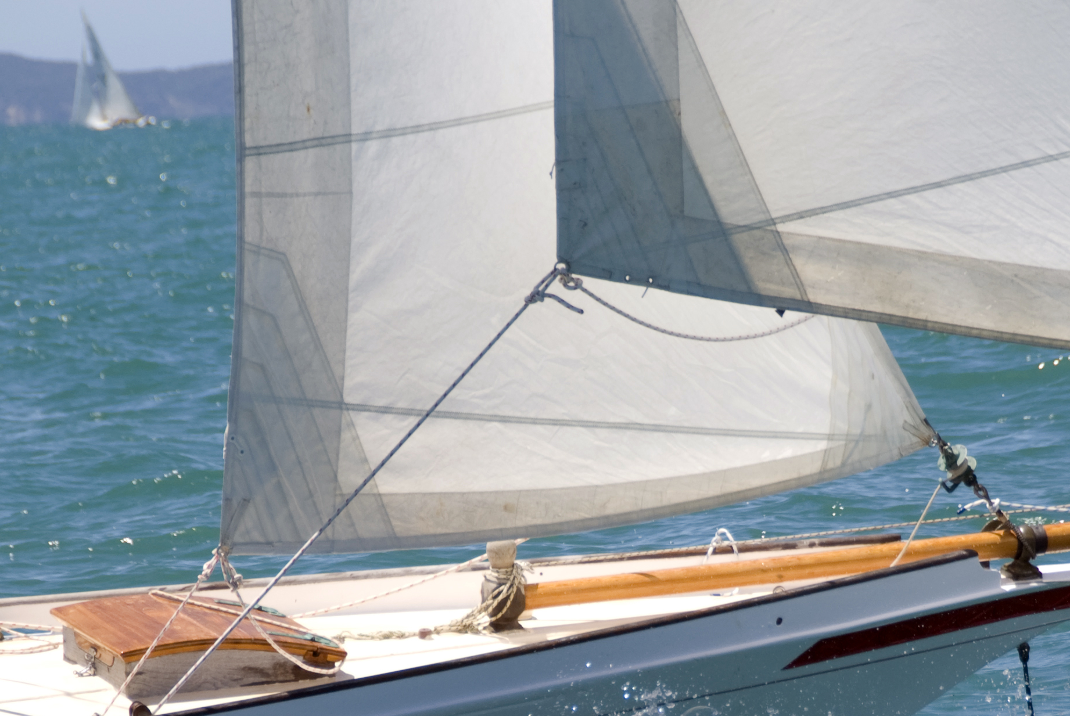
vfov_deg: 3.4
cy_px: 711
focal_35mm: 410
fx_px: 12200
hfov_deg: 5.0
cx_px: 663
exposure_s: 1/500
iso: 125
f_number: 5.6
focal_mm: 130
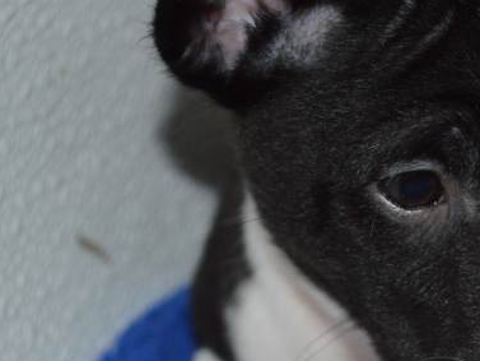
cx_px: 465
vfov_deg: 6.3
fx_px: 3287
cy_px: 259
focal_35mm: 237
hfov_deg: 8.3
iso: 400
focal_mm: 62
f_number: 5
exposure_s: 1/60
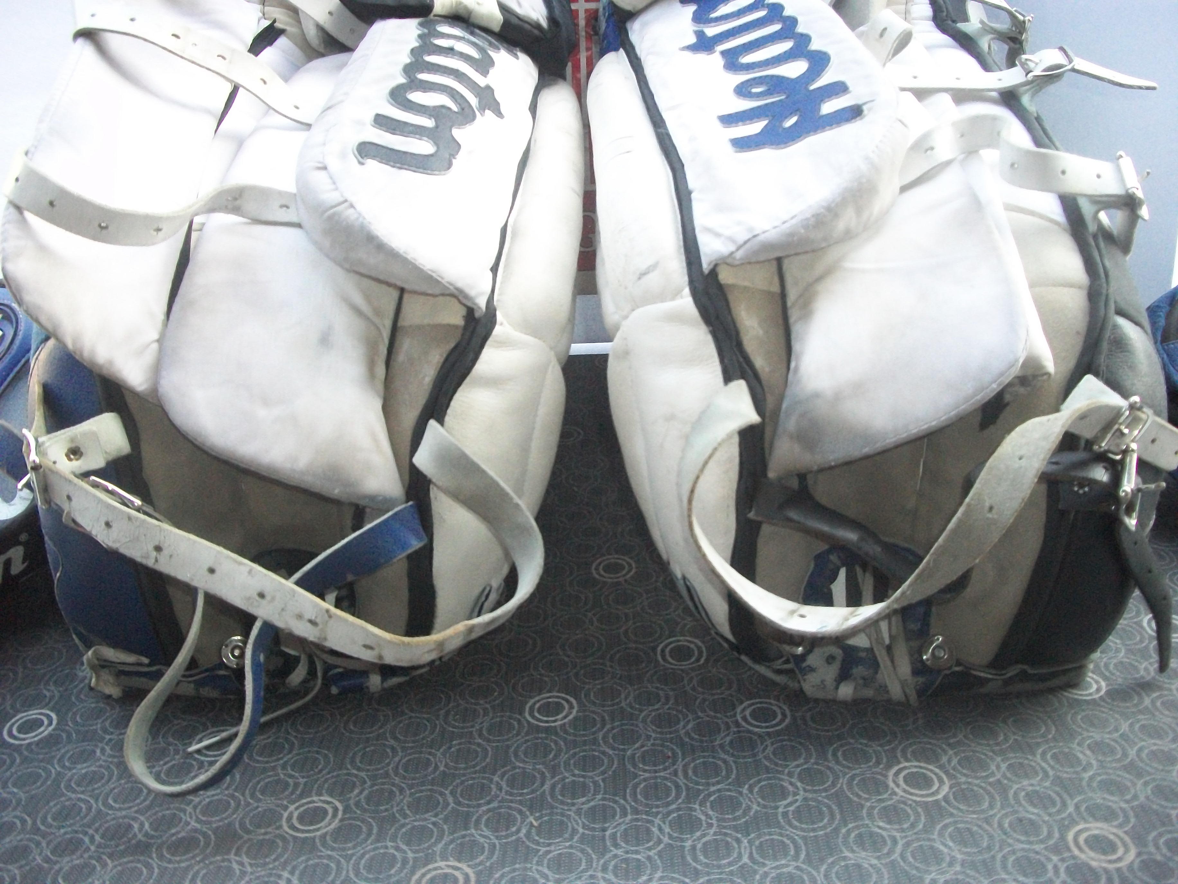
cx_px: 589
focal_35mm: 32
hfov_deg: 56.8
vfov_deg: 44.2
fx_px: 1089
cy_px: 442
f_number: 2.9
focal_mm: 5.7
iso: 400
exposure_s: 1/125
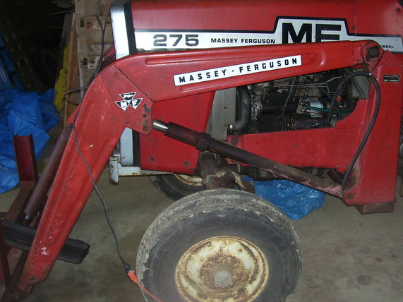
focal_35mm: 41
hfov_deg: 45.6
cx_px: 238
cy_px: 133
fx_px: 477
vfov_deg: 35.1
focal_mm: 5.6
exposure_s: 1/60
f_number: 2.7
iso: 80
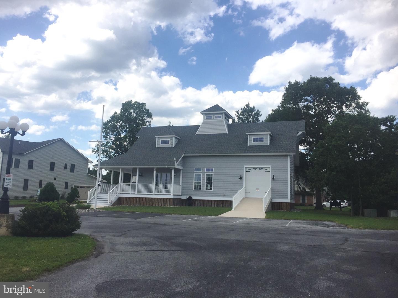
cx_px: 199
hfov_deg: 61.7
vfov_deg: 48.2
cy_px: 149
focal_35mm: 29
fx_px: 333
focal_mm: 4.15
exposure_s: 1/2198
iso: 32
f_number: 2.2
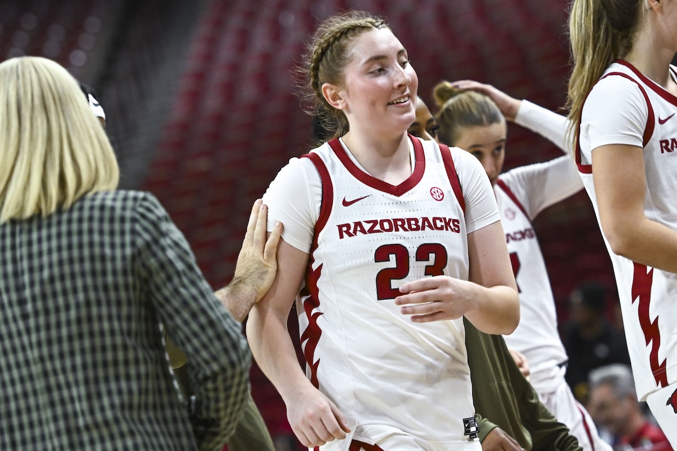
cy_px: 226
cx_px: 338
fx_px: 4363
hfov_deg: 8.9
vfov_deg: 5.9
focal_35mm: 232
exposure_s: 1/1000
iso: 2500
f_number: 3.2
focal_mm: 155
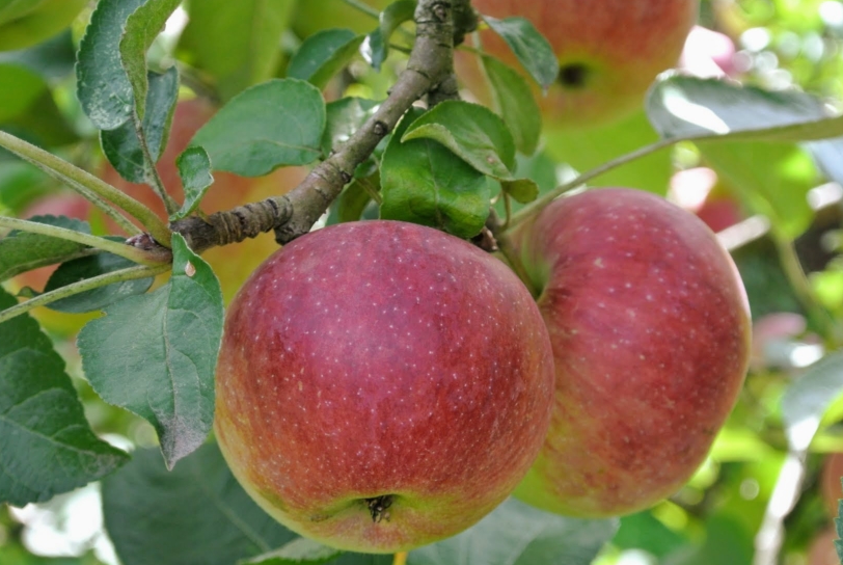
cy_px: 347
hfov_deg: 23.3
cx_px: 437
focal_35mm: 87
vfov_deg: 15.7
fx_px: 2040
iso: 200
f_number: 5.3
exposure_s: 1/100
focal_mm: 25.9
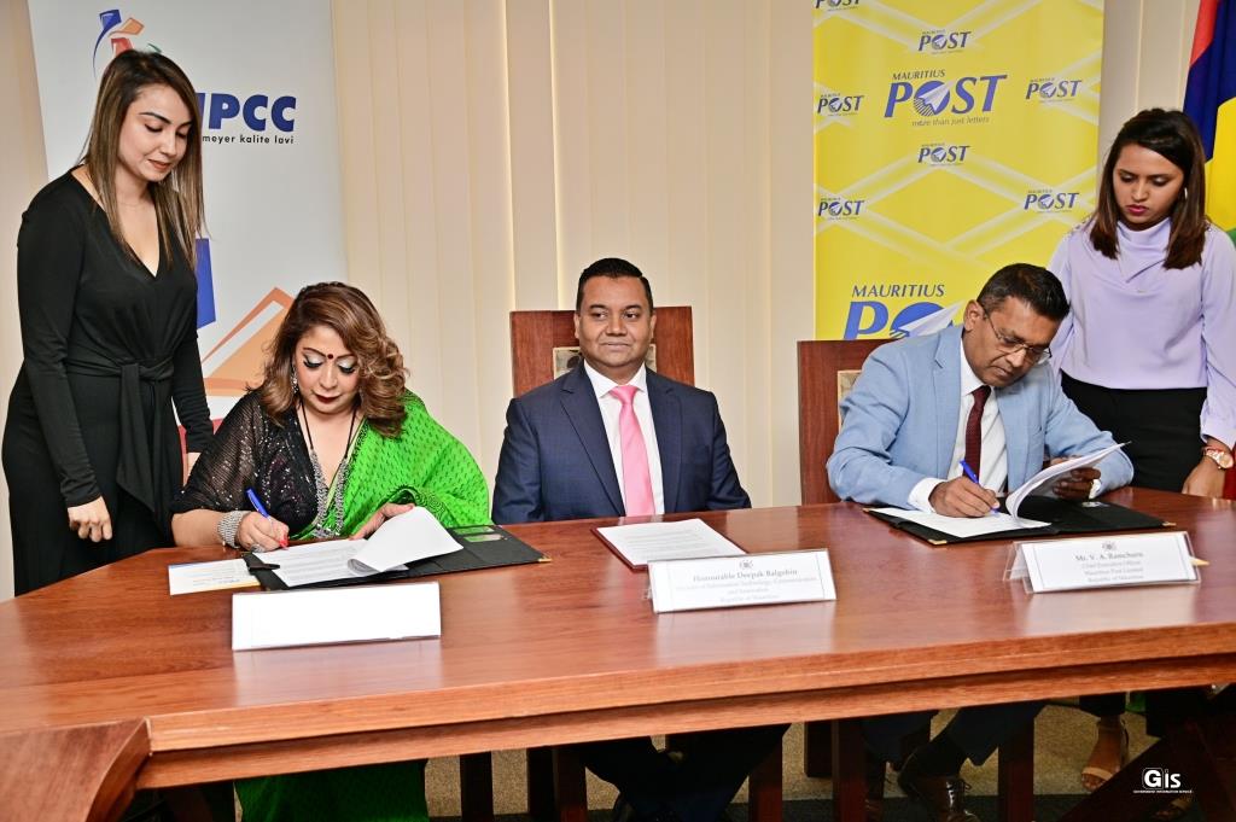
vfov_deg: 33.3
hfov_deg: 48.5
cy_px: 411
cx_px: 618
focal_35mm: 40
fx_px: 1372
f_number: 5.6
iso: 640
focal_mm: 40
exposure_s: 1/200
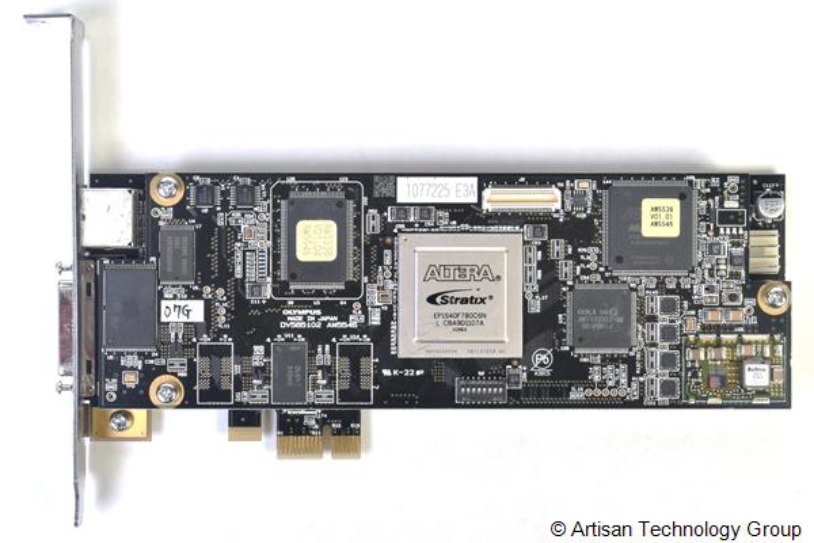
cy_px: 272
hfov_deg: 24.6
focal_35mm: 82
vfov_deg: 16.6
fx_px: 1865
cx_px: 407
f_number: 13
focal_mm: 55
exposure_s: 1/200
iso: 200
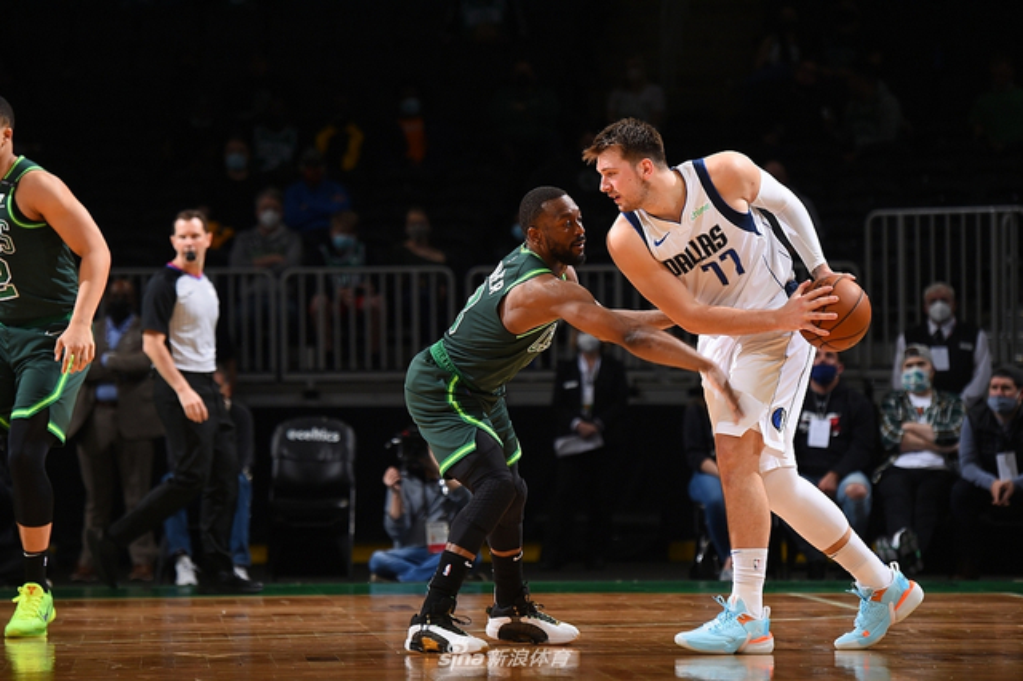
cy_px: 340
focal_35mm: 270
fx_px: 7668
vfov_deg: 5.1
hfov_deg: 7.6
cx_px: 512
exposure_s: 1/250
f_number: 5.6
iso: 500
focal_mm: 270
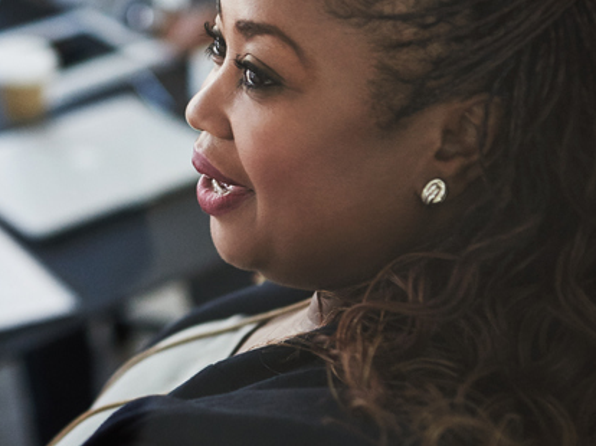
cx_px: -96
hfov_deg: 18.4
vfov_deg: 14.4
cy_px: 50
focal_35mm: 102
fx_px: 1755
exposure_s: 1/640
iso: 500
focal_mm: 35
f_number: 1.8
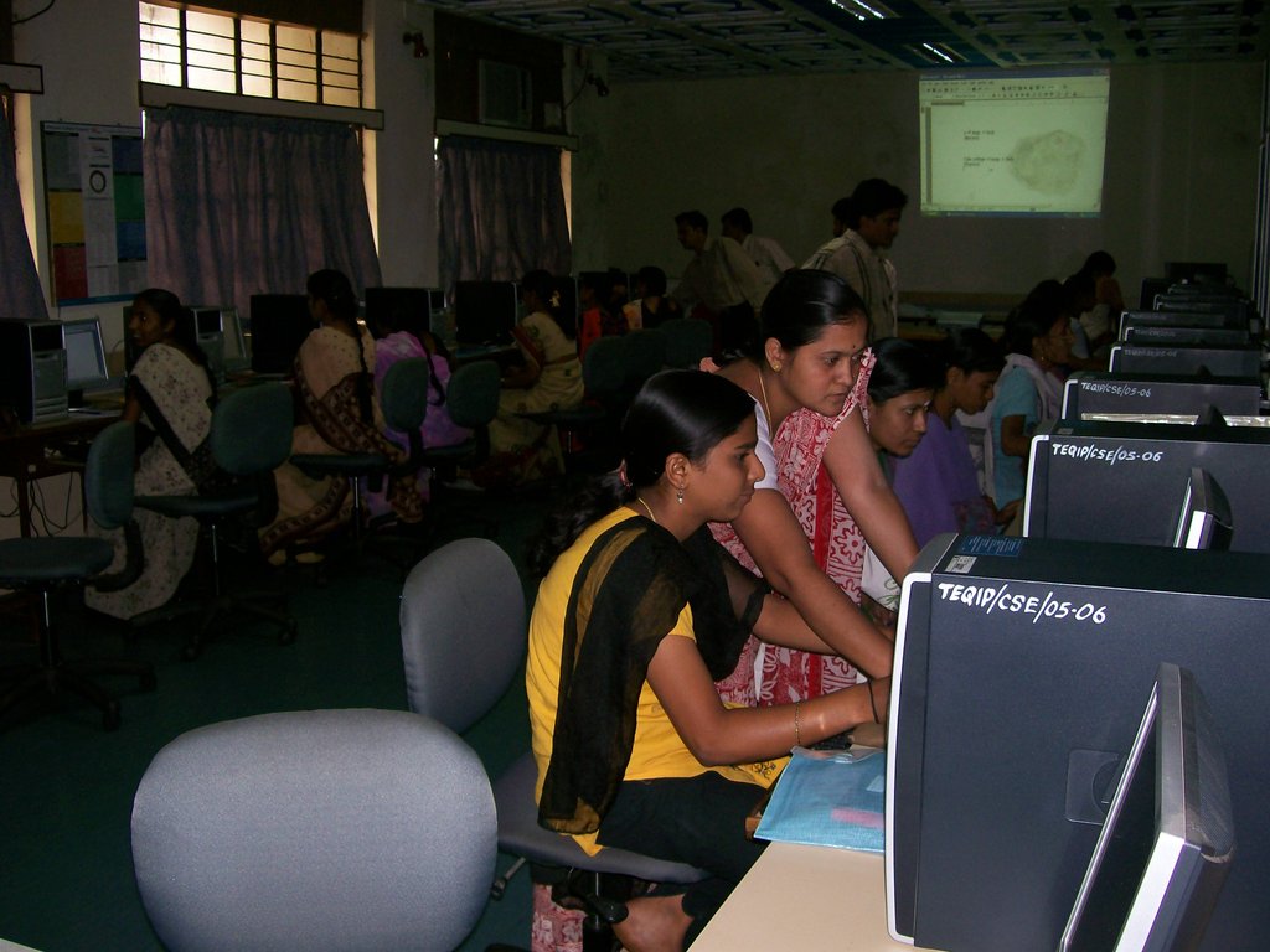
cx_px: 635
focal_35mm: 36
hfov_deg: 51.4
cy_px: 476
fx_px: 1321
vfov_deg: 39.7
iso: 80
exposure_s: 1/64
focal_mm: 6
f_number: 2.7
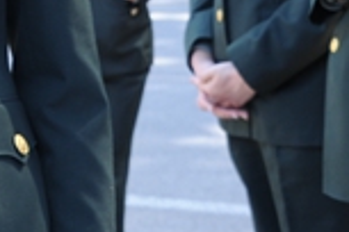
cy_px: -164
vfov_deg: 6.2
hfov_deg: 8.9
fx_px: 2123
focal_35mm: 219
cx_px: -326
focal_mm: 44
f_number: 5.6
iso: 400
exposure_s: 1/100
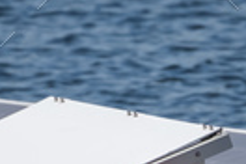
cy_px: 275
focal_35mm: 1786
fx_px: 12203
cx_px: 129
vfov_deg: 0.8
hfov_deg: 1.2
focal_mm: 400
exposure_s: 1/1025
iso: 160
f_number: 6.3
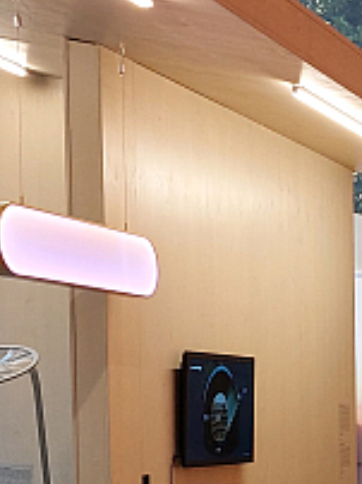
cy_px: 516
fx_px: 1551
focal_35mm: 111
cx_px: 391
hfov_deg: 13.1
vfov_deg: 17.2
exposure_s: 1/60
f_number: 1.8
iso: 250
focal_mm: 5.23
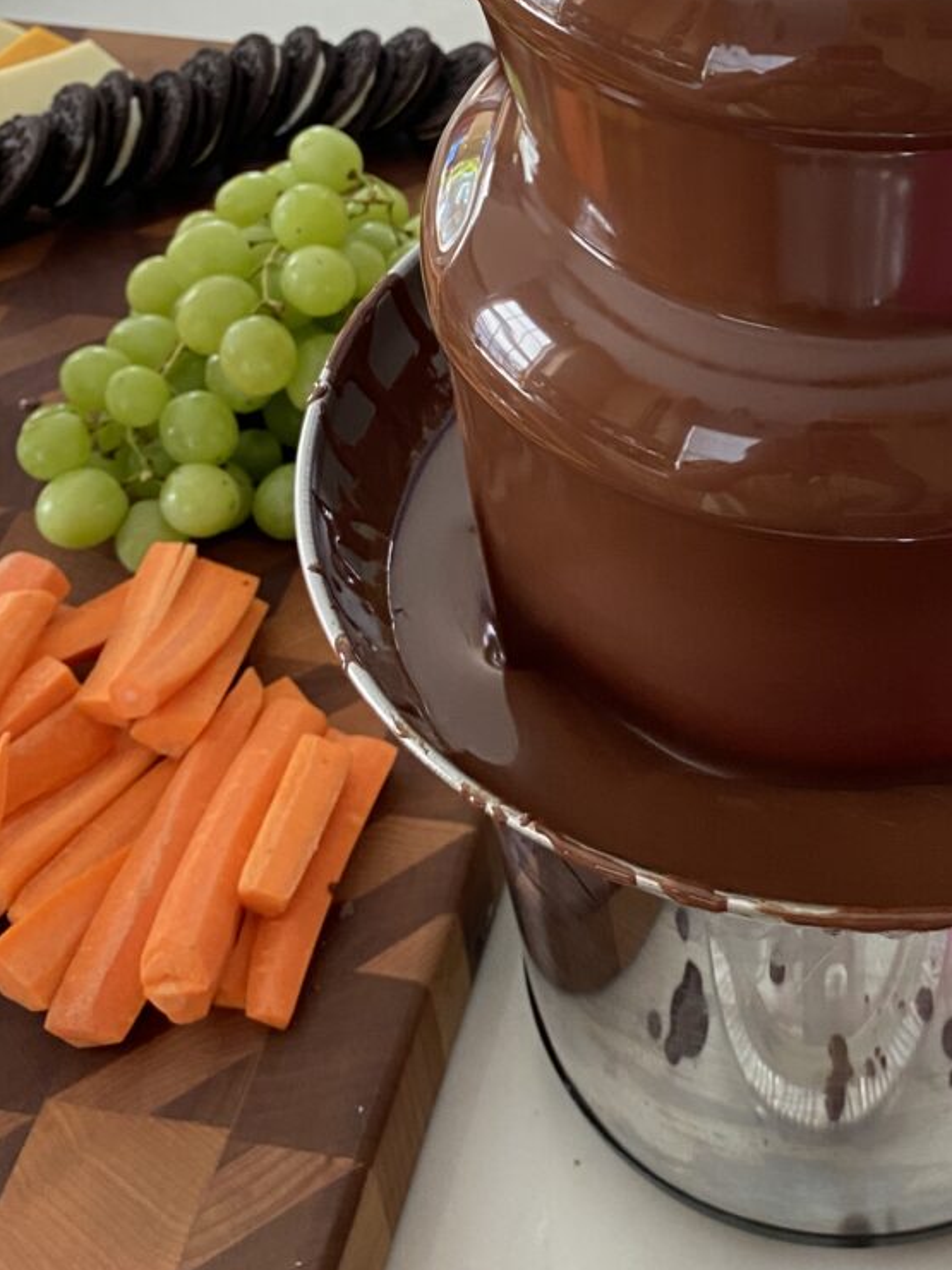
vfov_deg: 34.6
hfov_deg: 26.3
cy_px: 281
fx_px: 1980
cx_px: 820
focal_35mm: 54
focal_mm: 4.25
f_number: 1.8
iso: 125
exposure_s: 1/95
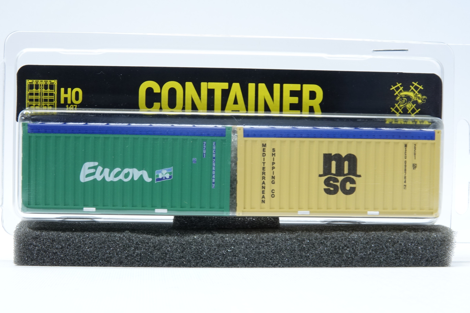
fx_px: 966
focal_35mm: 74
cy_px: 156
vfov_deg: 18.4
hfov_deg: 27.3
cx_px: 235
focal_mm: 27.24
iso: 400
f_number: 14
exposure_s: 1.3
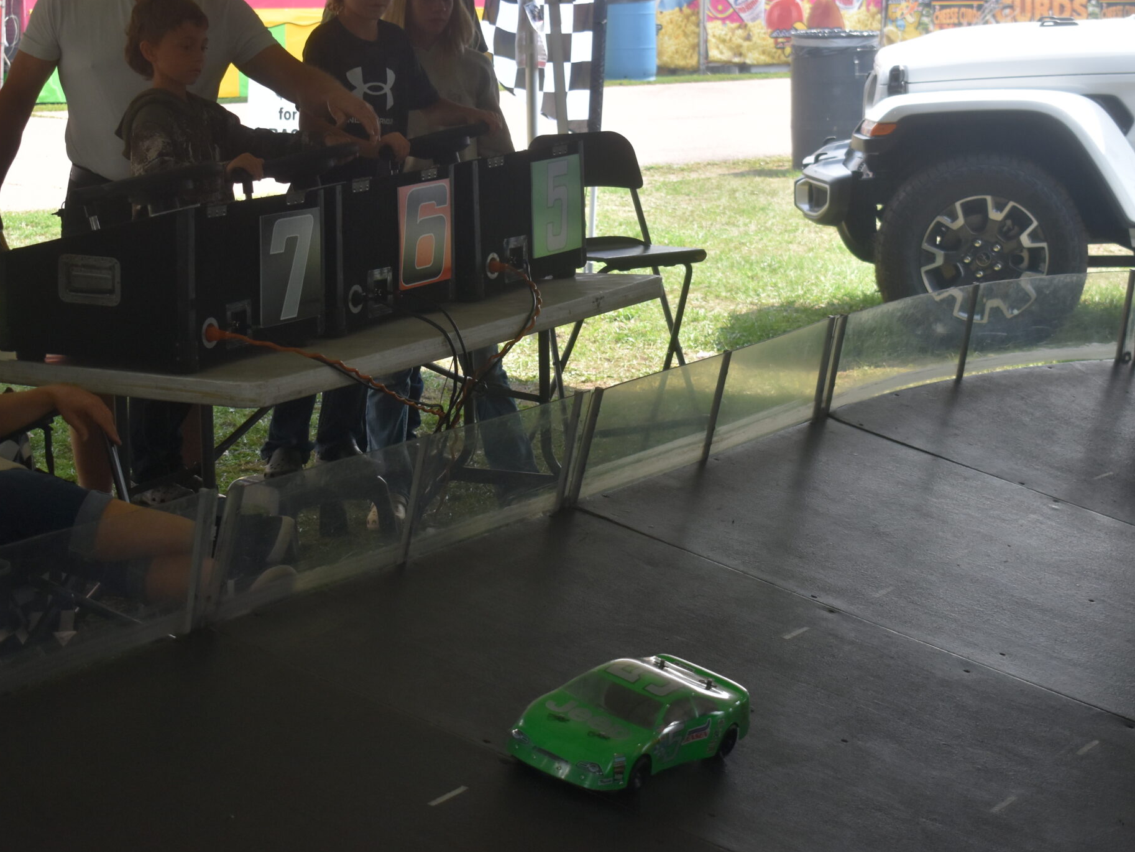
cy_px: 382
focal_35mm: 93
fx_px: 3050
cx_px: 608
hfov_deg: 21.1
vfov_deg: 15.9
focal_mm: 46
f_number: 5.3
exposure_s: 1/1000
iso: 640
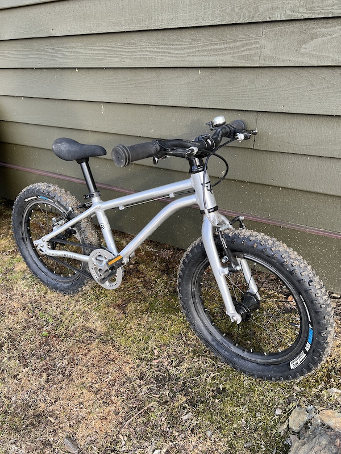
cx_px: 170
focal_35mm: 26
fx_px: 341
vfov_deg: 67.3
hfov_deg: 53.1
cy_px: 227
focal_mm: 5.7
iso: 50
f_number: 1.5
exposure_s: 1/213
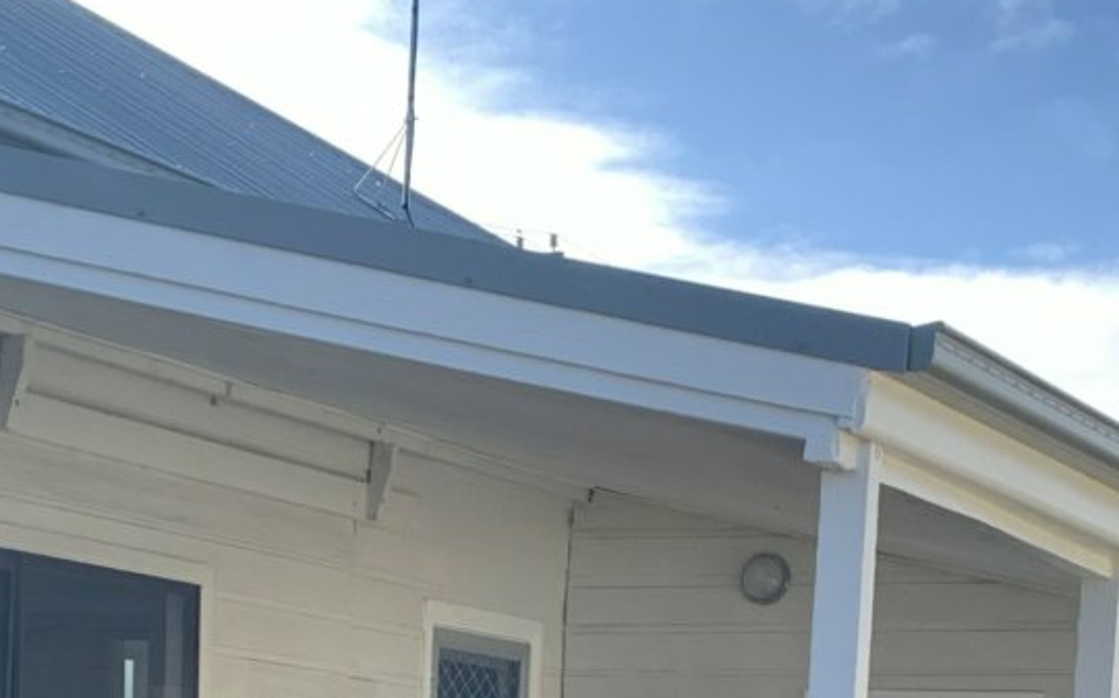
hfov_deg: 21.2
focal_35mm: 98
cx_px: 572
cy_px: 1197
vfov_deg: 12.4
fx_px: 2987
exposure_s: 1/570
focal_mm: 4.25
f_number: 1.8
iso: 25
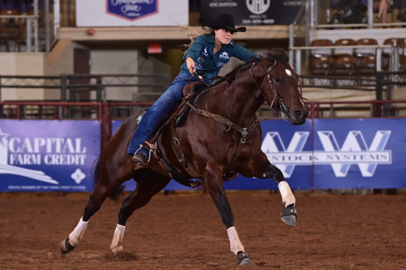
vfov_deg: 5.7
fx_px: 2705
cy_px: 135
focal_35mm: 240
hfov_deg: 8.6
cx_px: 203
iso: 1000
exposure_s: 1/250
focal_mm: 200
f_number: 4
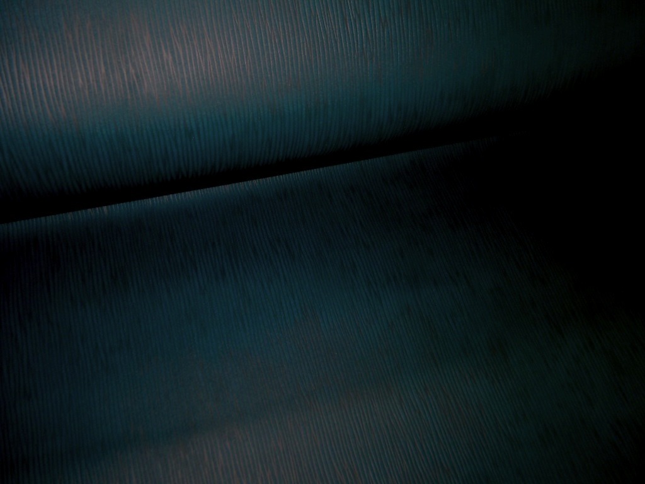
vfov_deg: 42.9
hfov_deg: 55.4
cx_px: 322
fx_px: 615
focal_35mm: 33
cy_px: 242
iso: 400
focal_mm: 5.9
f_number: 4
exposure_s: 1/30
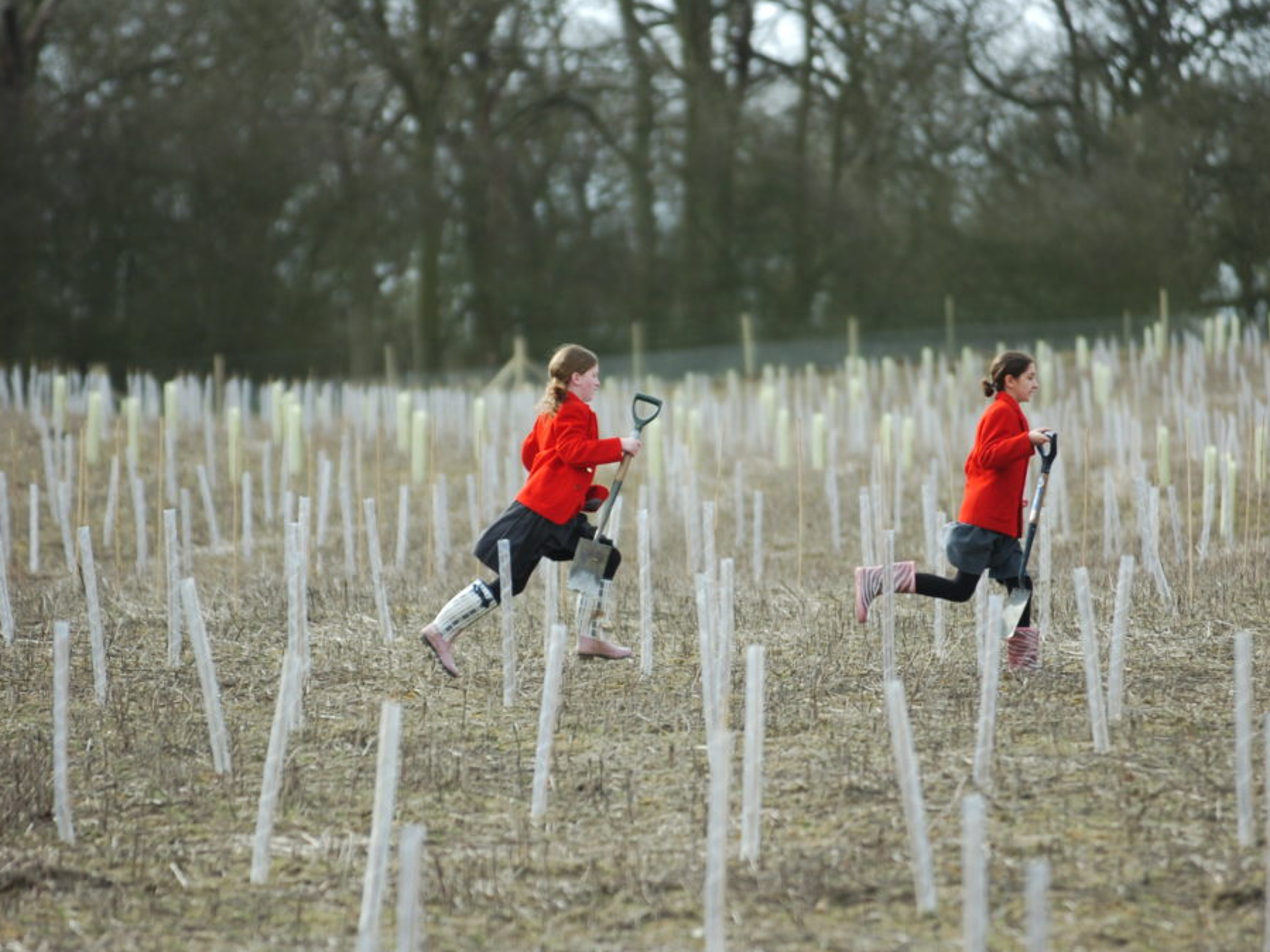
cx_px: 646
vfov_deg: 4.5
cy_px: 477
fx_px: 12032
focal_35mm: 328
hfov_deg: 6.0
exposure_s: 1/2000
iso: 400
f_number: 2.8
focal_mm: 200
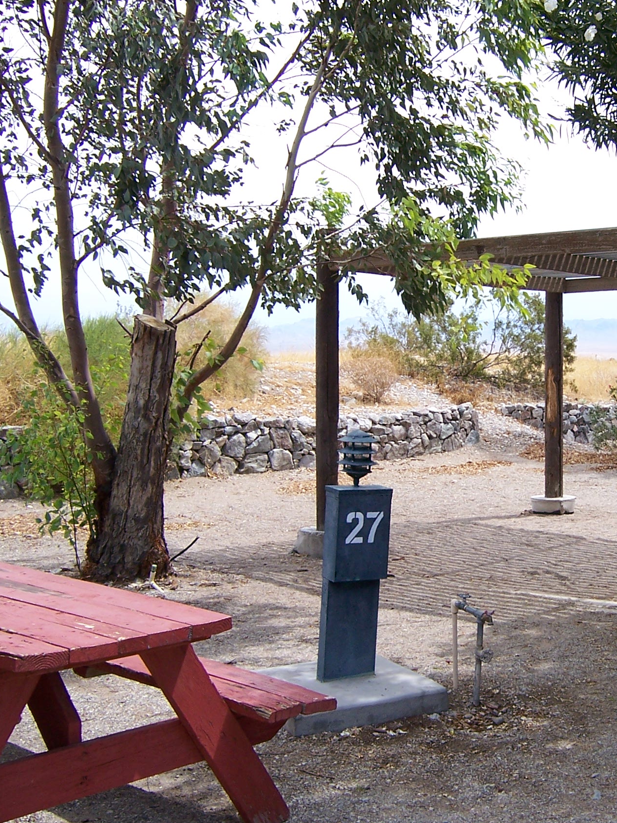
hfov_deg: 31.3
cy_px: 419
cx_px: 495
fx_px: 1070
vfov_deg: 42.1
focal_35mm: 45
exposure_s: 1/500
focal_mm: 5.5
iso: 80
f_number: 3.4
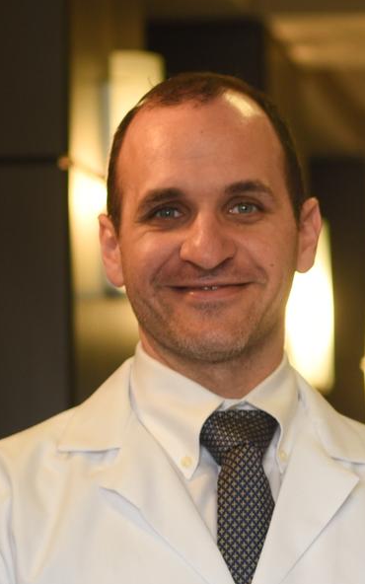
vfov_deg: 12.0
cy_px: 625
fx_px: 2738
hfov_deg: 7.3
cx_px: 730
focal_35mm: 172
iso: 400
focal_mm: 50
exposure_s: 1/200
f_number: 3.2
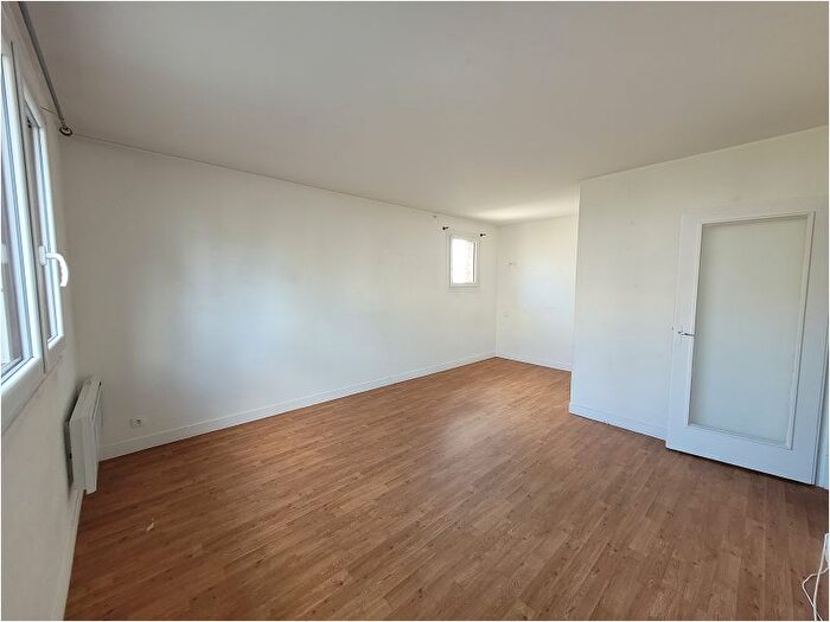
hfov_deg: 106.2
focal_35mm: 13
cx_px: 415
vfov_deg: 89.9
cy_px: 311
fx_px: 312
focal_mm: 1.74
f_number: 2.2
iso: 125
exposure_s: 1/50
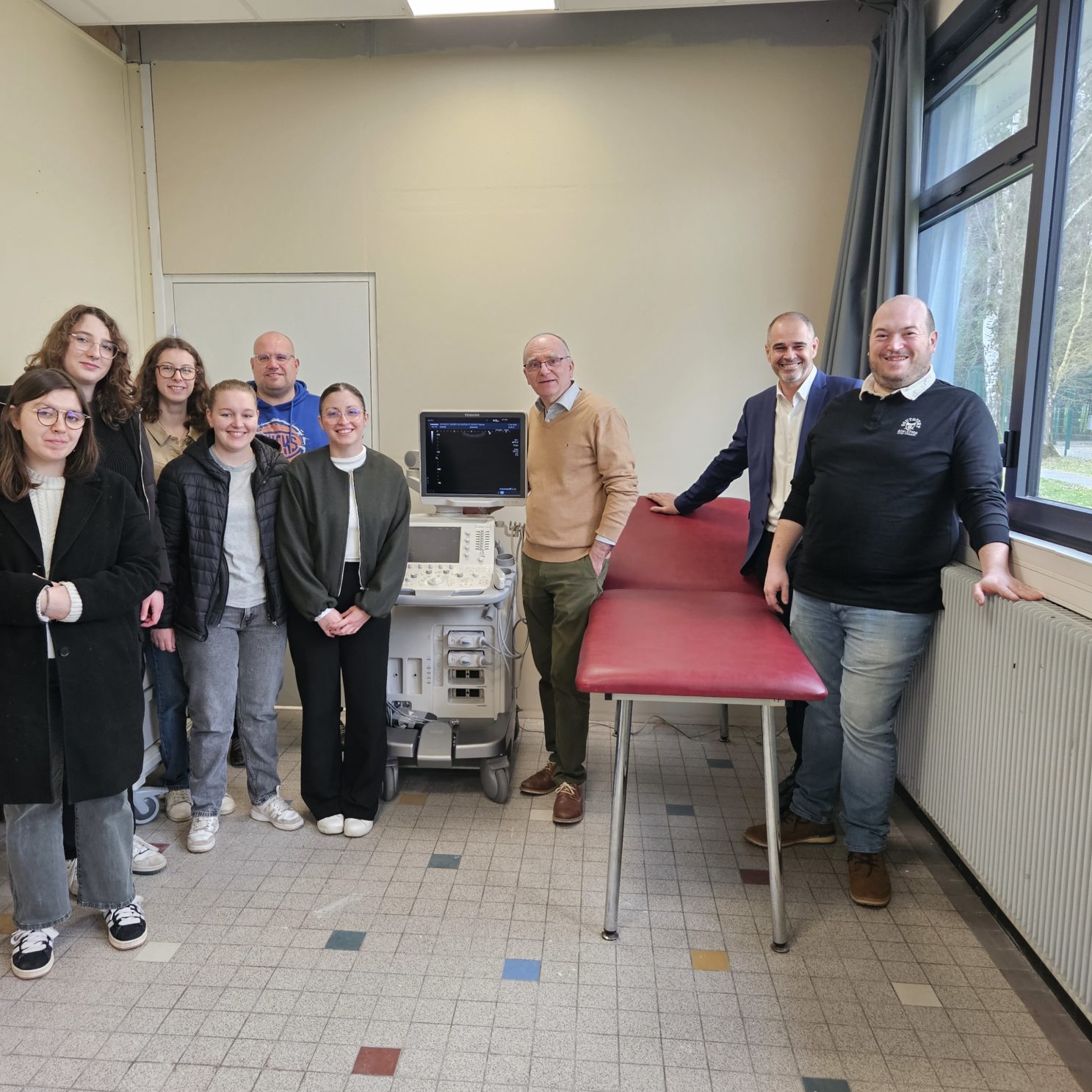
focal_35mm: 28
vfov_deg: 57.3
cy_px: 533
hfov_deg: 57.2
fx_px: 999
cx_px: 488
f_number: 1.8
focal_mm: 5.4
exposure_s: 1/100
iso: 200
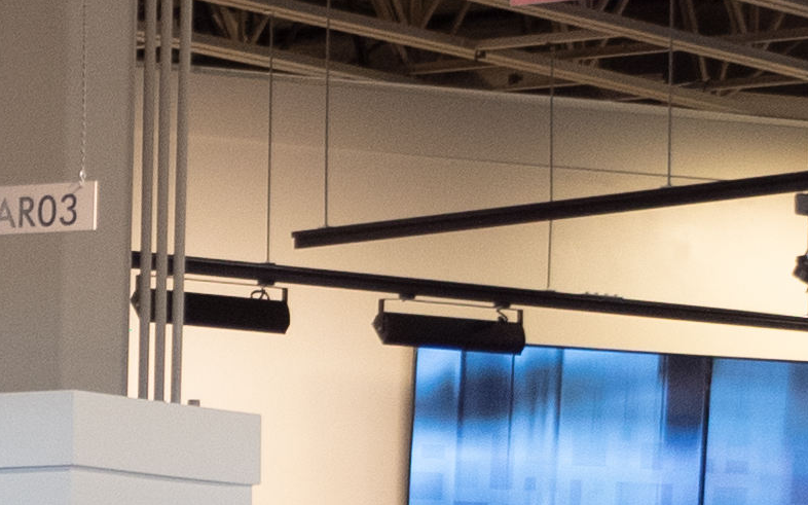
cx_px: -423
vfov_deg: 5.0
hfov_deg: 7.9
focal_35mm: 261
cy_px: 959
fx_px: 5747
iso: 400
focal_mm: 21
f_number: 2.8
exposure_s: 1/50
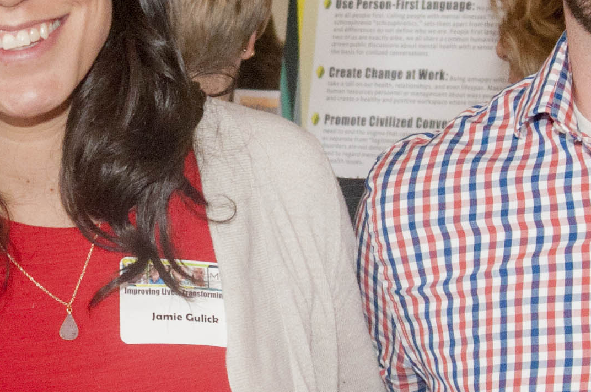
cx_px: 200
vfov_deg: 7.4
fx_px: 3050
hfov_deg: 11.1
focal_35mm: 186
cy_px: 74
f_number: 5.6
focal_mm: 31
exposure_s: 1/160
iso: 400
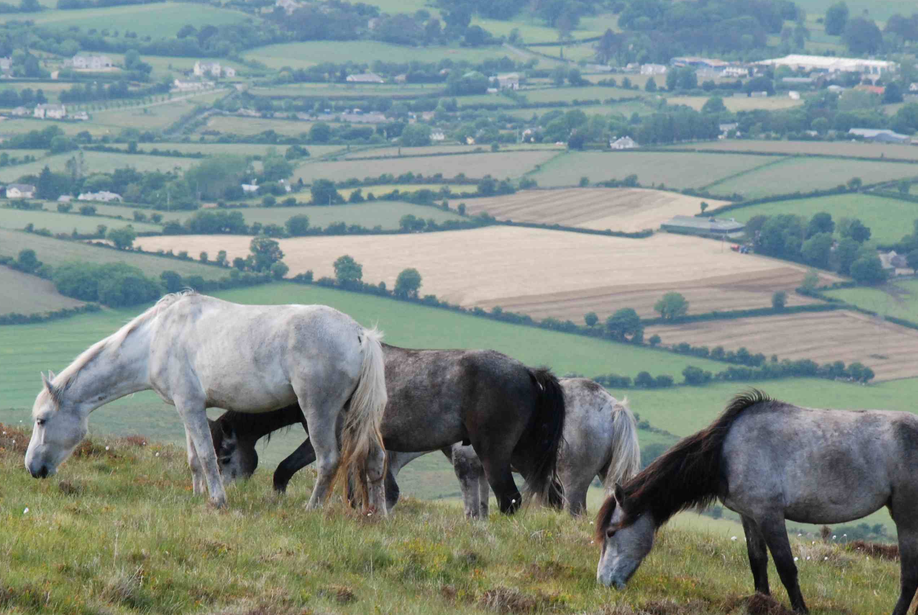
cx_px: 438
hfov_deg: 7.5
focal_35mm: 273
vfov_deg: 5.0
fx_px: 6970
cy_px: 382
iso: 640
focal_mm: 120
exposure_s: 1/320
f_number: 10
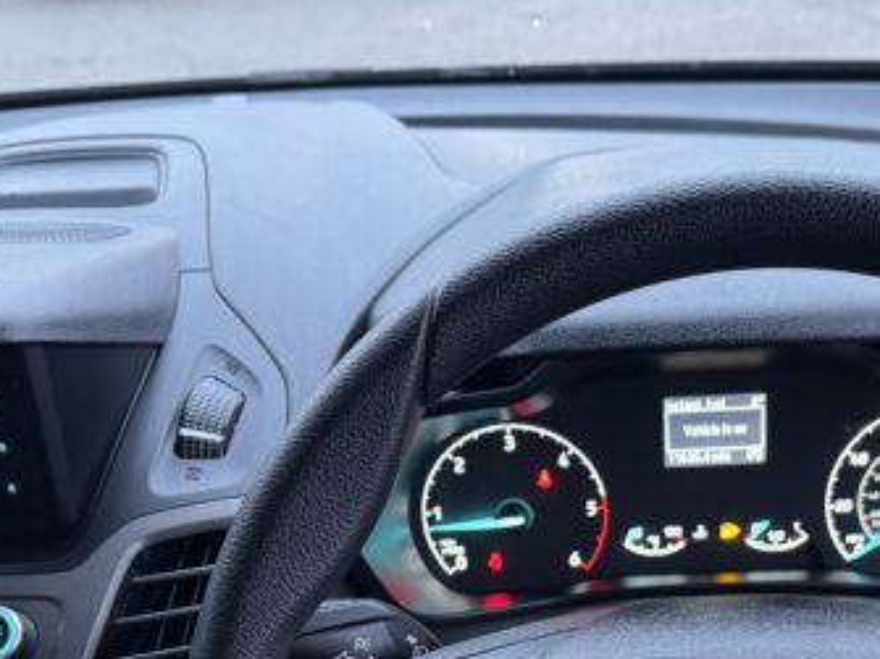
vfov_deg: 25.2
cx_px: 549
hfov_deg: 34.8
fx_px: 1398
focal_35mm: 55
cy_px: 662
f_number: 1.78
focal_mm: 6.76
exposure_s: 1/33
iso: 640
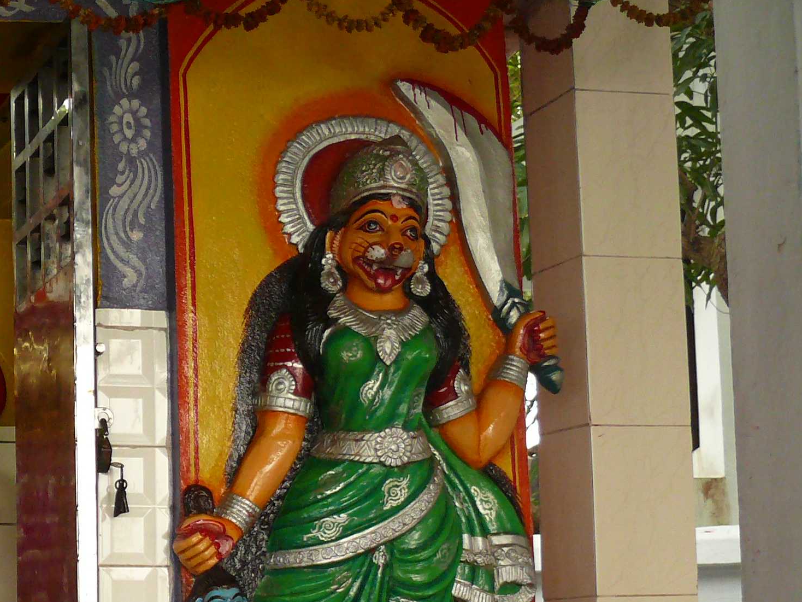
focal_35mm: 87
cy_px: 571
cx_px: -167
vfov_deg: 16.7
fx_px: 2016
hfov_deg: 20.9
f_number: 2.8
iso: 200
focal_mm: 7.4
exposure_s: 1/60
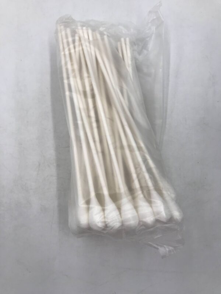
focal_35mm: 28
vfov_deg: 63.4
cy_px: 147
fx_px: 238
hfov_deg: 49.7
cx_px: 110
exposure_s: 1/120
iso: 20
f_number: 1.8
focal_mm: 3.99
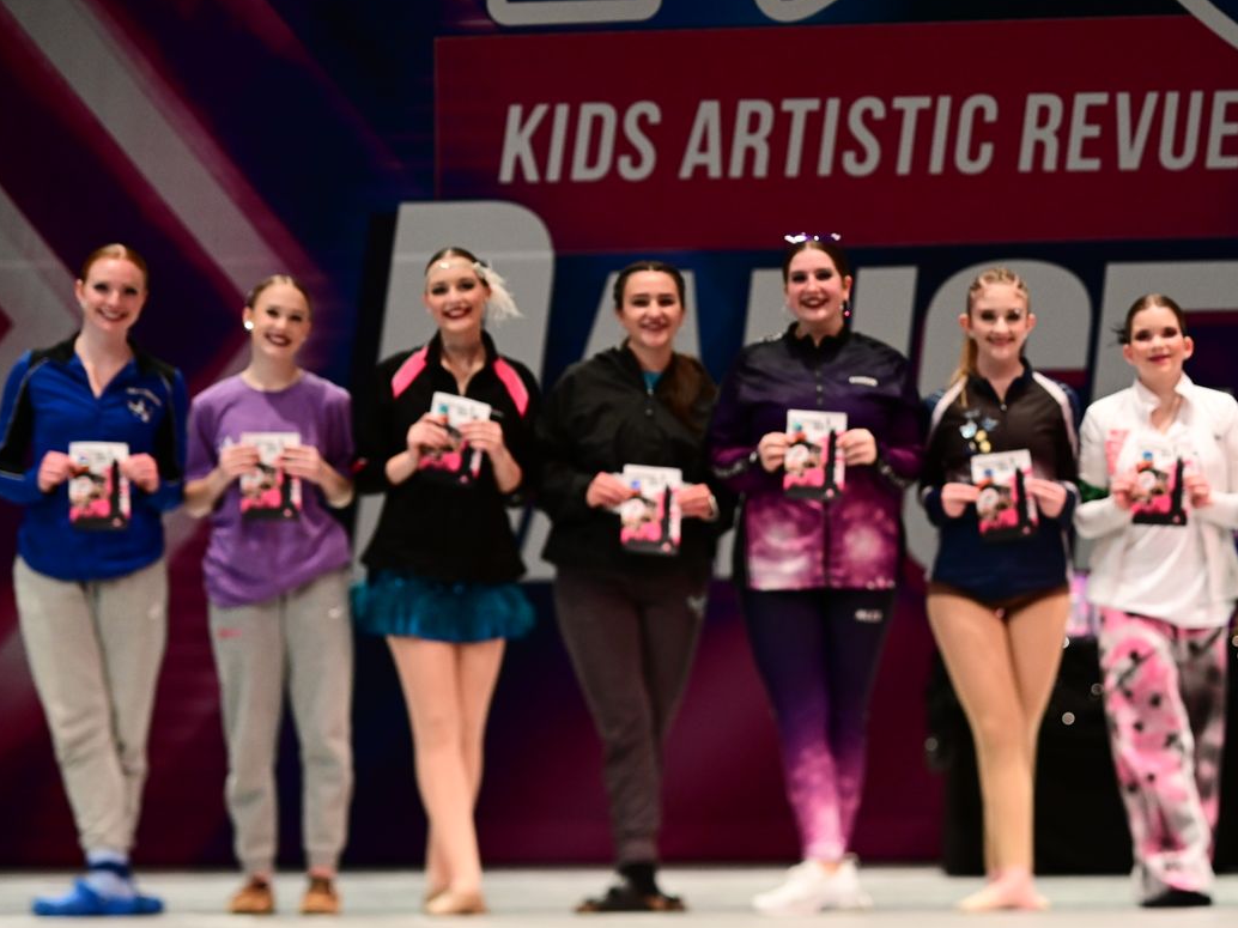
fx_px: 4291
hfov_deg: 16.4
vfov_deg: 12.3
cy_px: 408
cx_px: 814
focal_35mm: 120
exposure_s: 1/800
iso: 3200
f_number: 3.2
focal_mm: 86
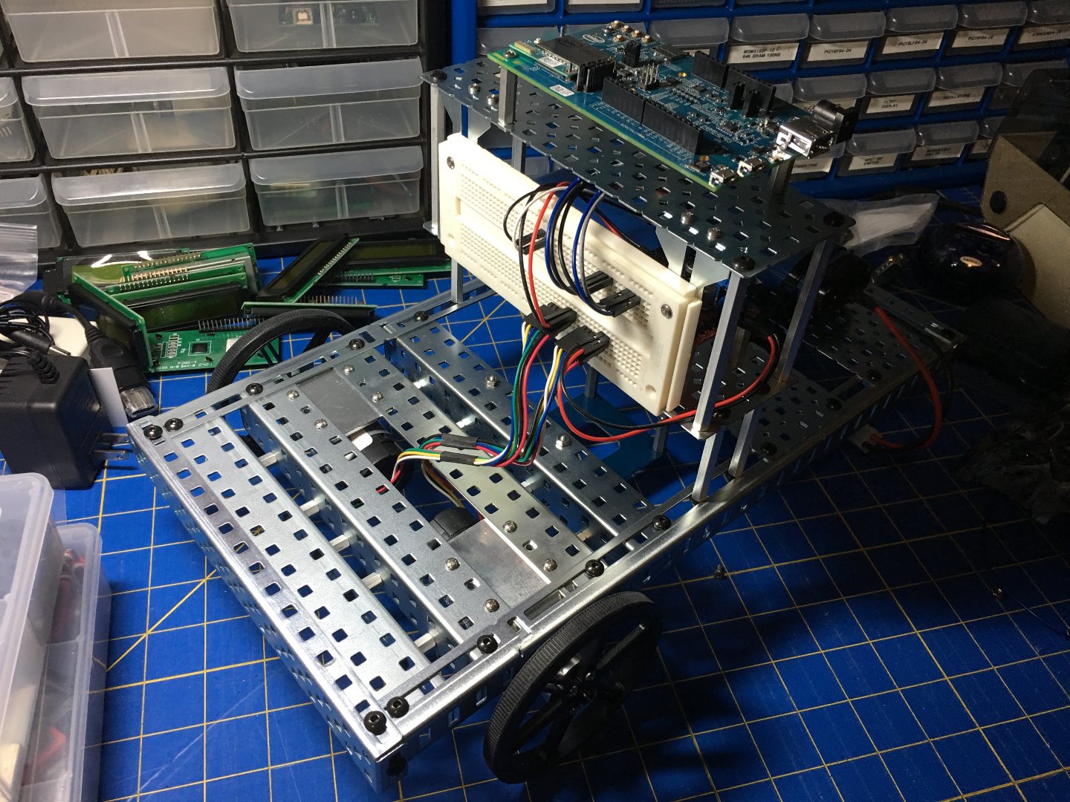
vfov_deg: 48.2
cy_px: 401
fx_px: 896
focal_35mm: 29
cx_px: 535
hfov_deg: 61.7
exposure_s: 1/30
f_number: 2.2
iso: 40
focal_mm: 4.15
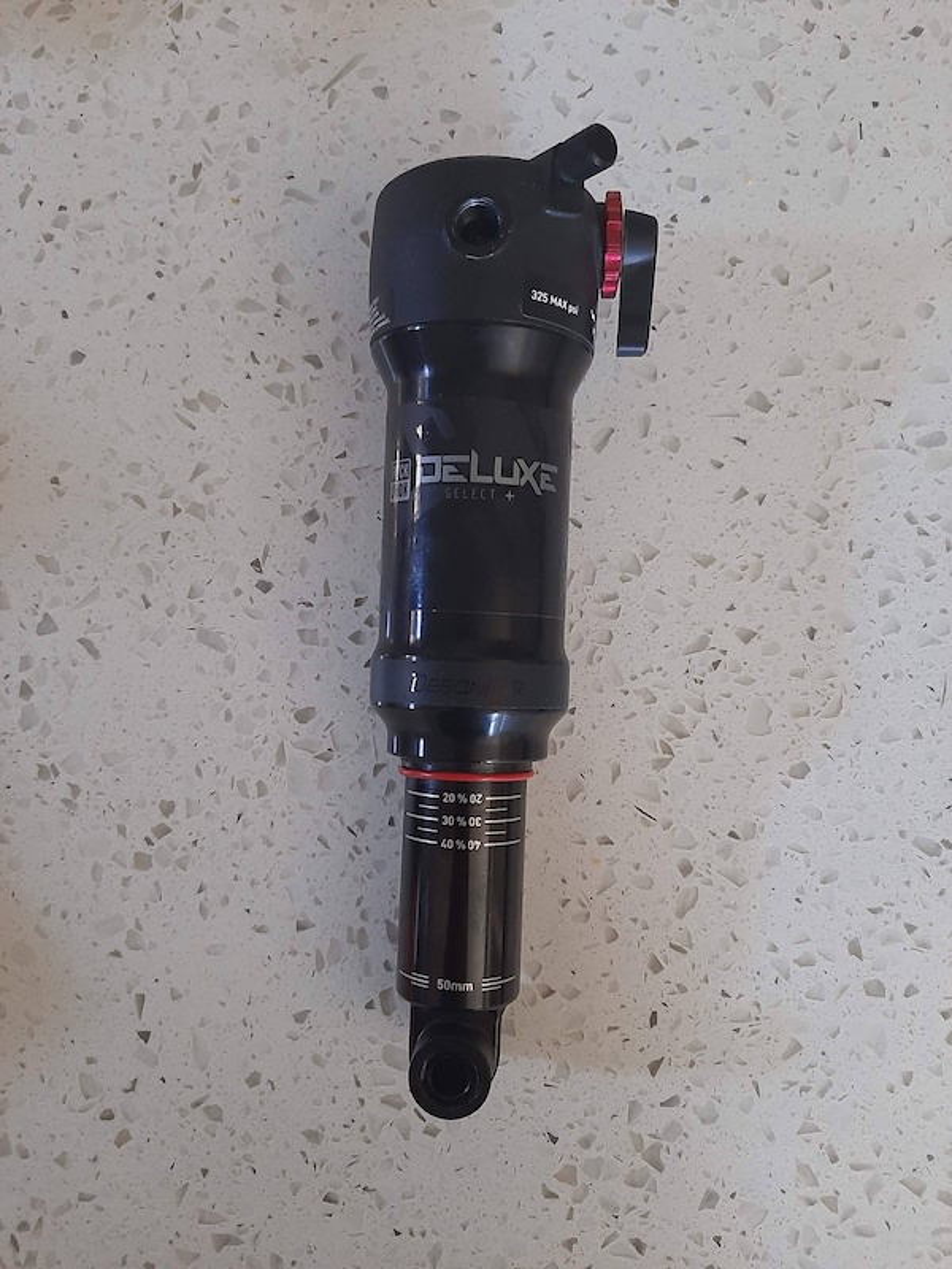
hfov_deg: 53.1
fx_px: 953
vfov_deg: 67.3
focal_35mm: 26
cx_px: 476
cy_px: 634
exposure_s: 1/24
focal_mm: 3.92
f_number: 1.7
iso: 400
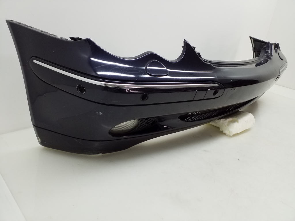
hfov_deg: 65.3
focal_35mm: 27
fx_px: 230
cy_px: 110
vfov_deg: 51.4
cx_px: 148
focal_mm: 3.6
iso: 160
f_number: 1.9
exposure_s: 1/50
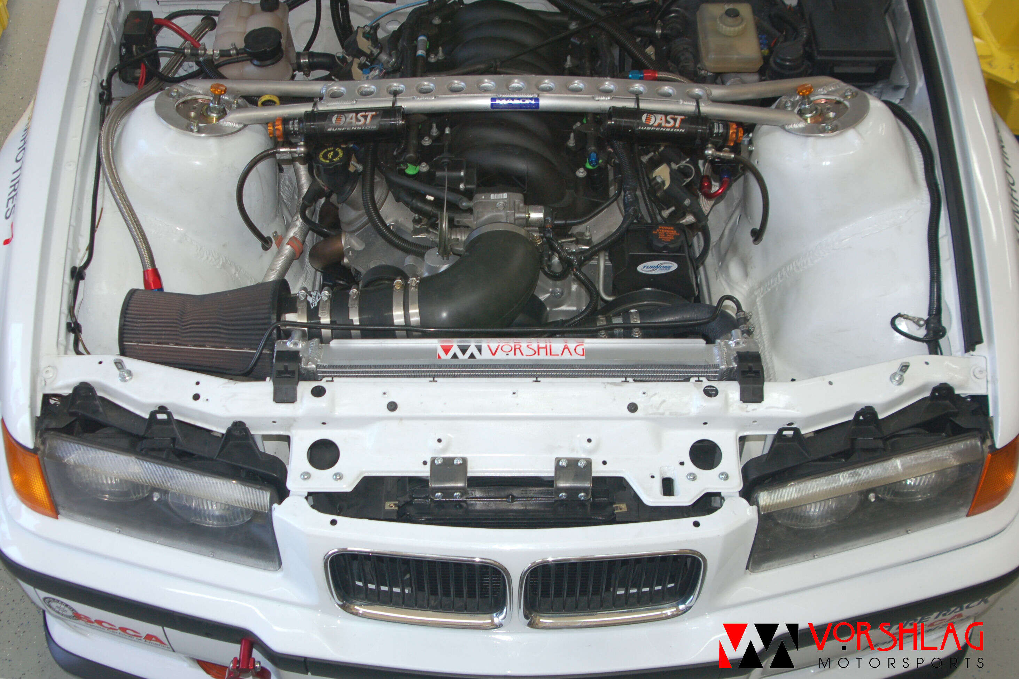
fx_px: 1189
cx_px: 510
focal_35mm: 42
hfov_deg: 46.4
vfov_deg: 31.9
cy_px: 340
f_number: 3.8
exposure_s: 1/60
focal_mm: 28
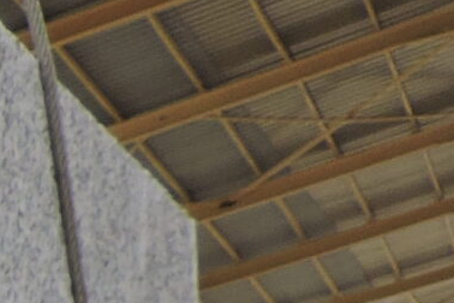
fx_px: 2131
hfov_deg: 9.4
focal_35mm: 169
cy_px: 908
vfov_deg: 7.2
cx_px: -944
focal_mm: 4.3
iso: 100
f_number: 3
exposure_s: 1/200
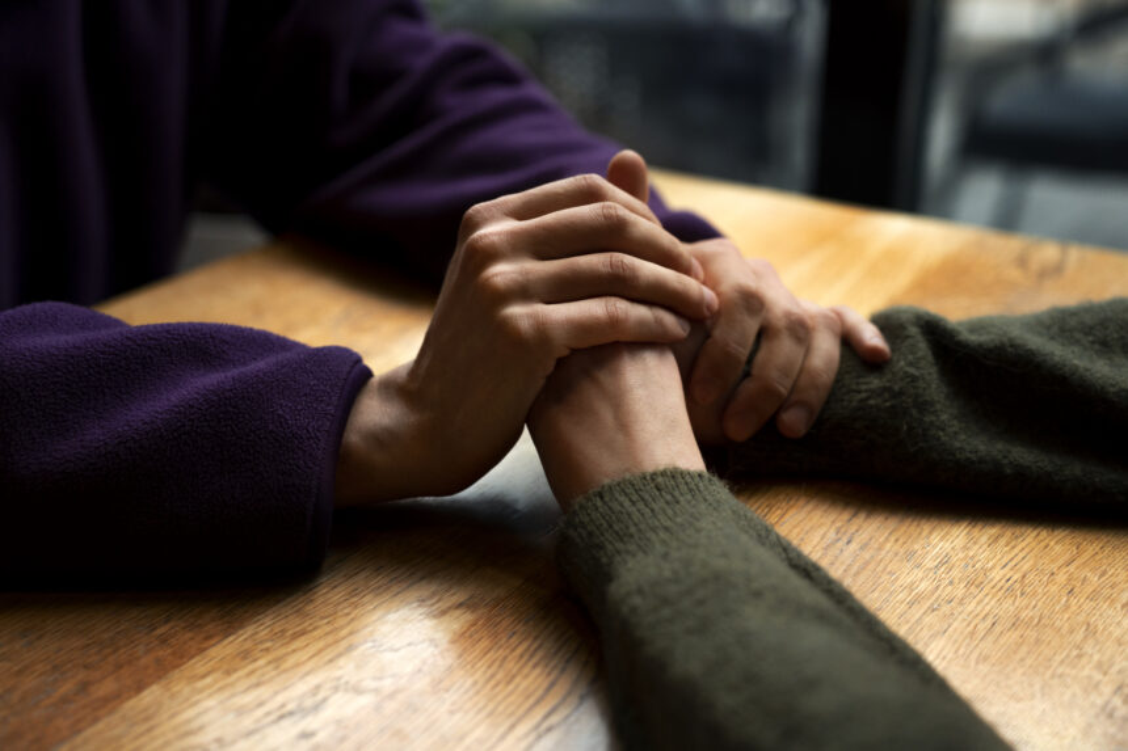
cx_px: 564
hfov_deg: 40.4
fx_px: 1535
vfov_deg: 27.5
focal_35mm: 49
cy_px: 376
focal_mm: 49
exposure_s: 1/250
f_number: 2.8
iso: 1250
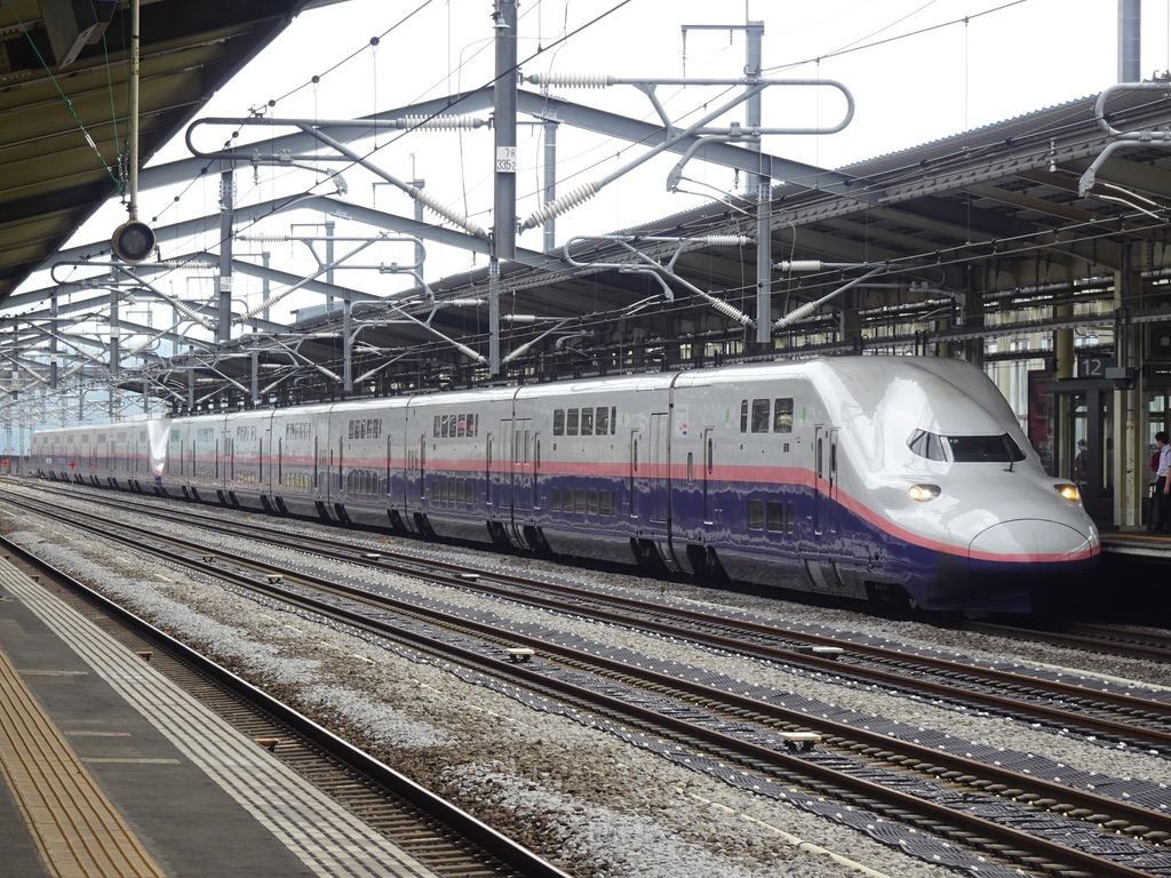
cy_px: 439
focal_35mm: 142
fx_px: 4804
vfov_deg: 10.4
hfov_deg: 13.9
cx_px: 586
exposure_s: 1/160
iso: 80
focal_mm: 22.53
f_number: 5.6
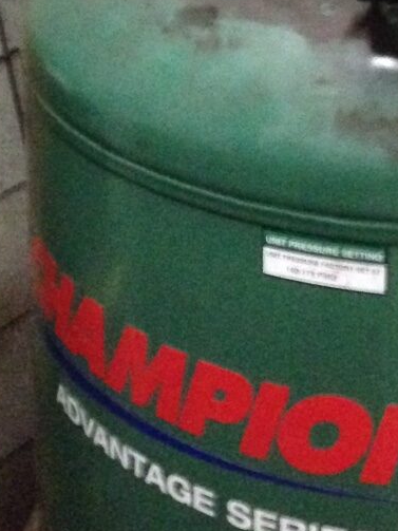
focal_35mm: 107
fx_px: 1641
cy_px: -292
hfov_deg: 13.7
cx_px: 327
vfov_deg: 16.5
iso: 800
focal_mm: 4.12
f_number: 2.4
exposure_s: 1/15
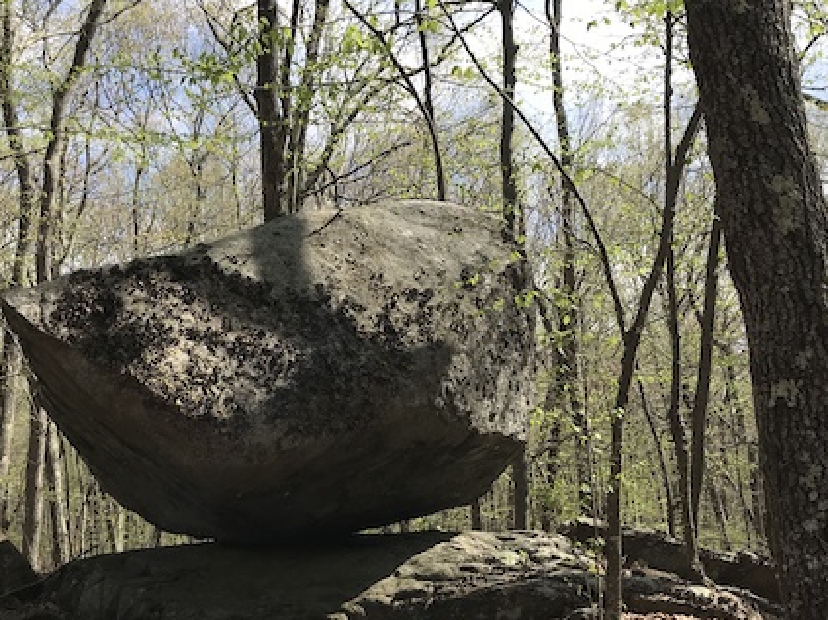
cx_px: 323
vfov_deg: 27.5
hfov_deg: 36.0
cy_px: 362
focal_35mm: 53
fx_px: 1267
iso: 20
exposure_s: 1/1350
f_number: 1.8
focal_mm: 3.99
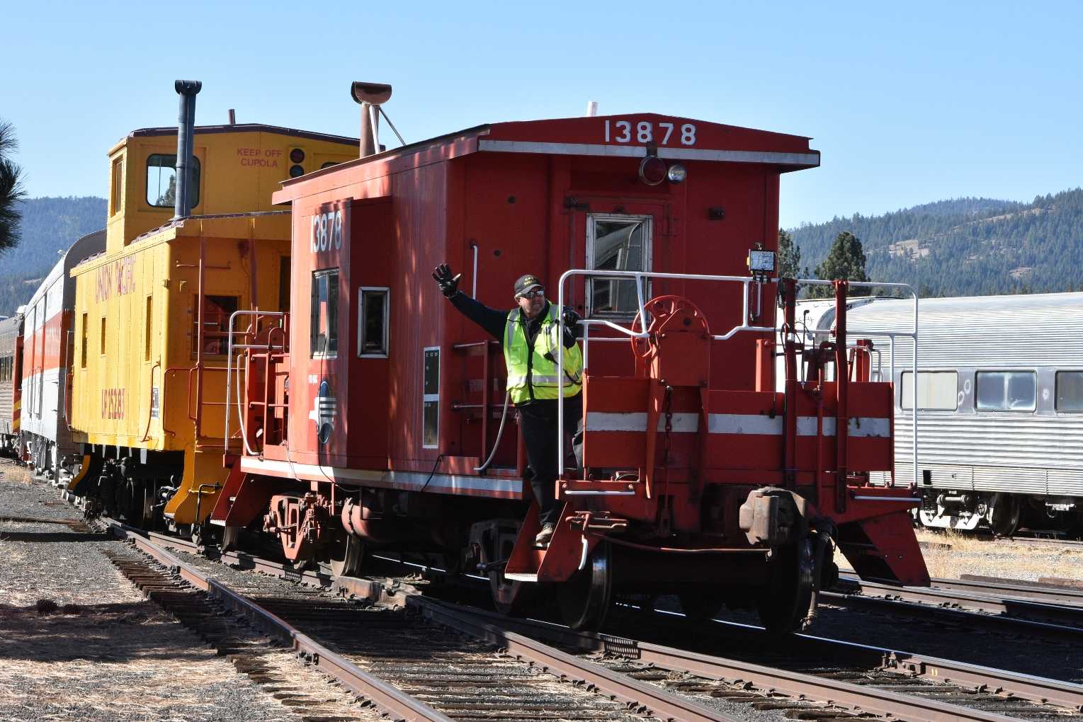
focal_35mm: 112
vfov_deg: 12.2
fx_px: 3385
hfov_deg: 18.2
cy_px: 361
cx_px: 542
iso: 1000
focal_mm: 75
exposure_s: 1/640
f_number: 13
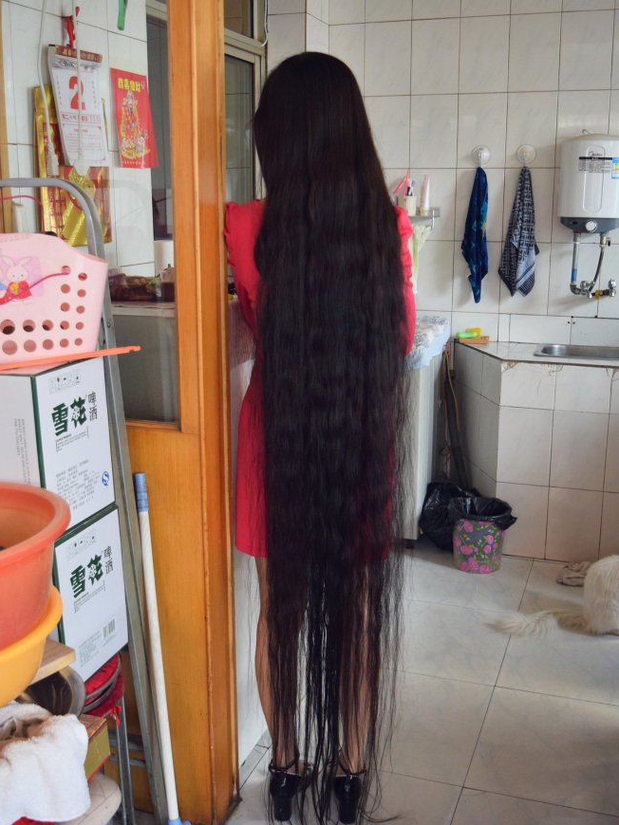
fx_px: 954
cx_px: 305
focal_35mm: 40
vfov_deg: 46.8
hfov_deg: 35.9
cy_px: 408
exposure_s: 1/60
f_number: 4
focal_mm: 24
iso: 800
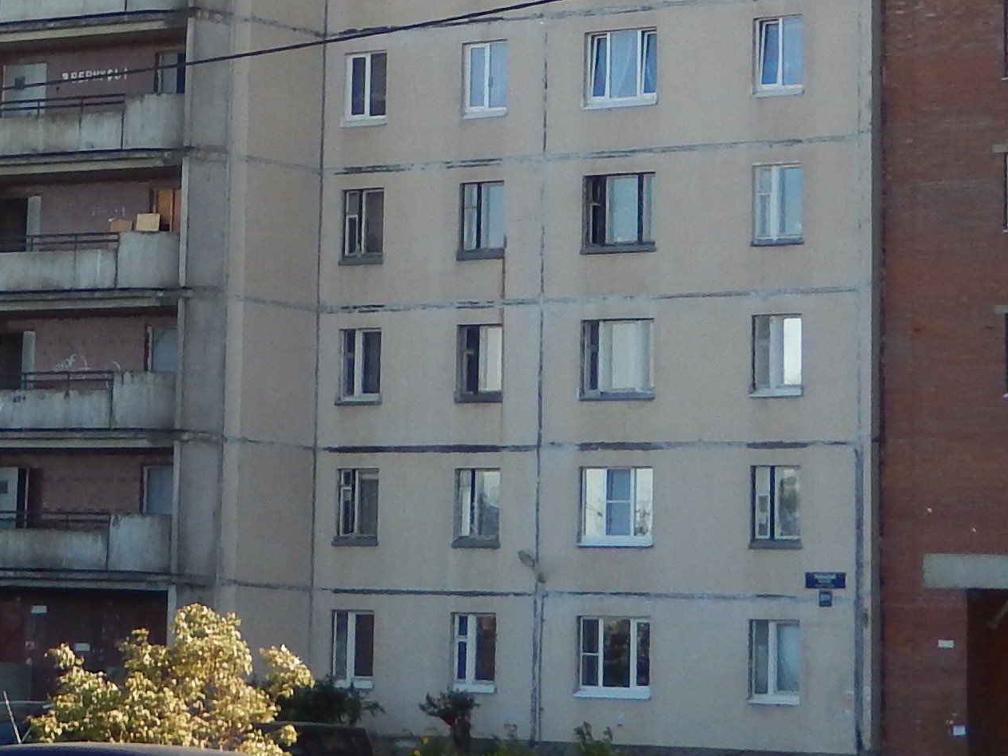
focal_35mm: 159
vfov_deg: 9.2
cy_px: -241
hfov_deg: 12.2
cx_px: -174
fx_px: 4631
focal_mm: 7.3
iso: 125
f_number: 4.2
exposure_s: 1/320
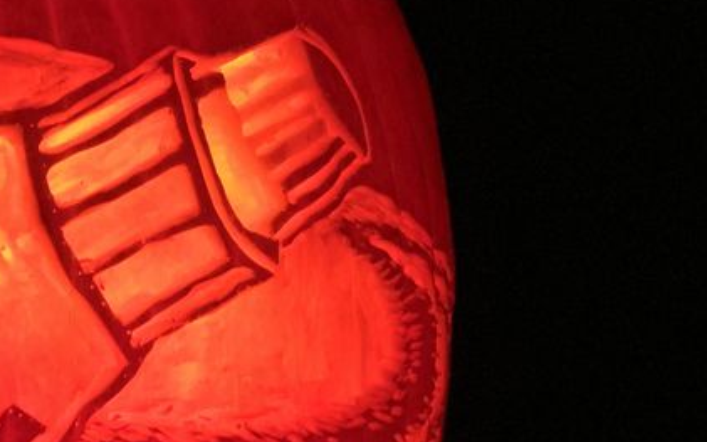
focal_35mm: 157
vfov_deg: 8.4
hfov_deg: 13.0
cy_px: 260
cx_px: -163
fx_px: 3025
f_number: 2.4
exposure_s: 1/60
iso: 125
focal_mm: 6
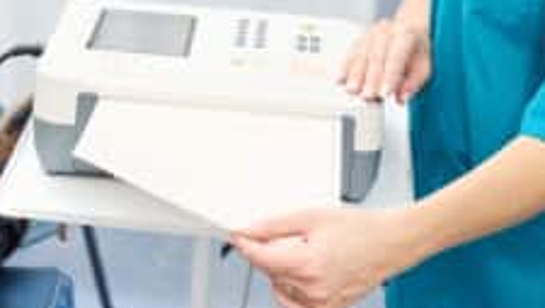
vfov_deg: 10.0
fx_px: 1727
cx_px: 17
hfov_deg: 17.6
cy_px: -44
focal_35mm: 119
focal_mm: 33.4
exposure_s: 1/250
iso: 100
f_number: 2.8
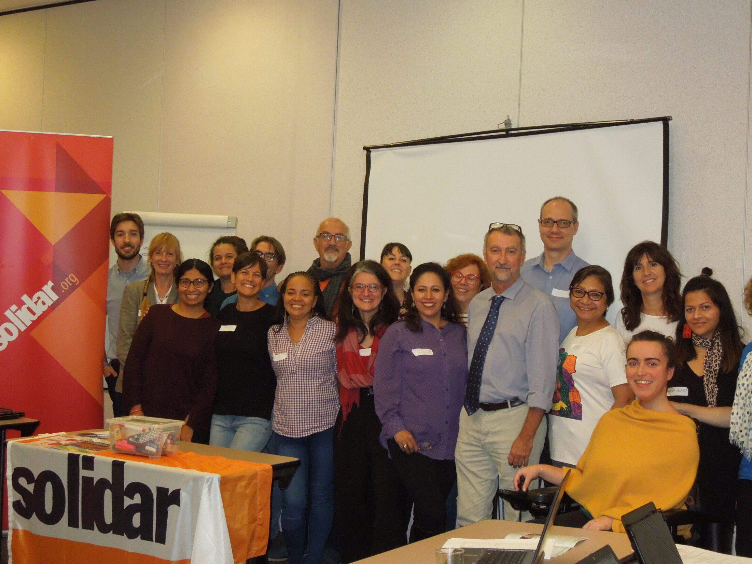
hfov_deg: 38.2
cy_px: 259
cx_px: 374
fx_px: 1086
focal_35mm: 50
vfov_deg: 29.1
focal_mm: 7.8
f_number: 3.9
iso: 800
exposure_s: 1/30
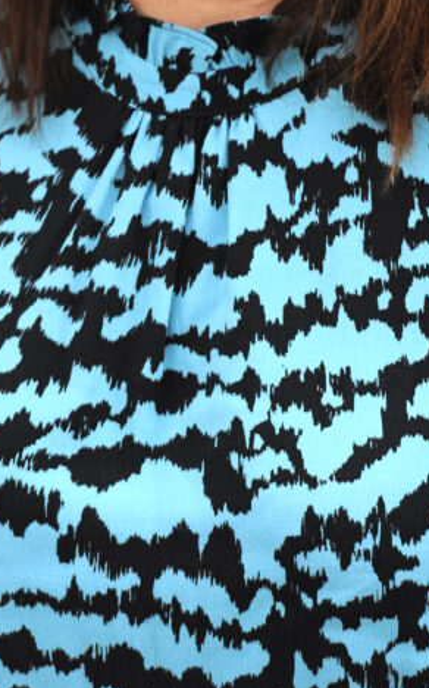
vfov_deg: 4.7
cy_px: -59
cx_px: 196
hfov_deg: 2.9
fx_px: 8353
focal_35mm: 446
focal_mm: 200
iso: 250
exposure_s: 1/250
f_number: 5
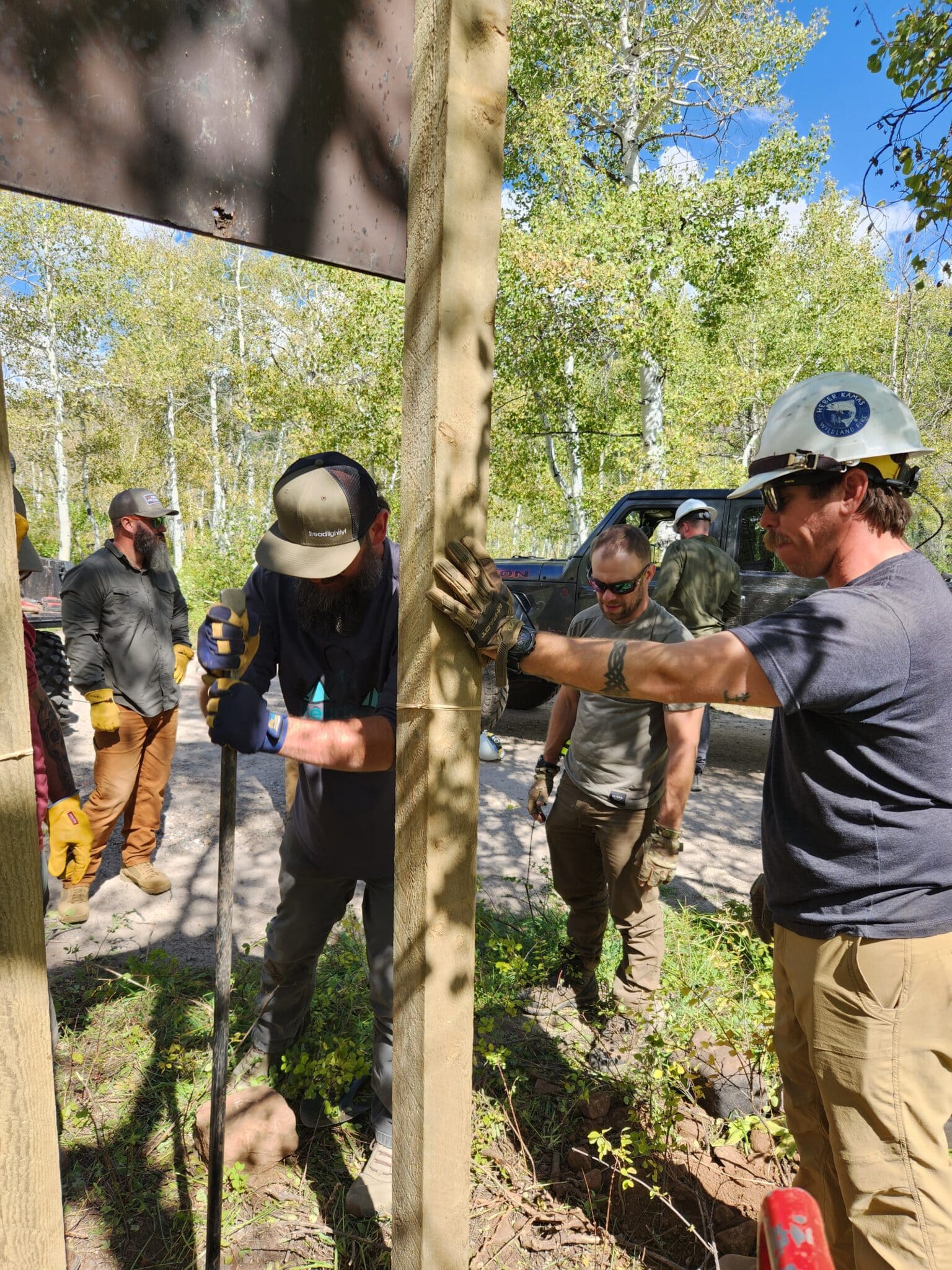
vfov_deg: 73.9
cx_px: 476
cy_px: 635
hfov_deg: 58.9
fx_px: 843
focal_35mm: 23
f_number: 1.8
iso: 20
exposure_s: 1/544
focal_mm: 5.4
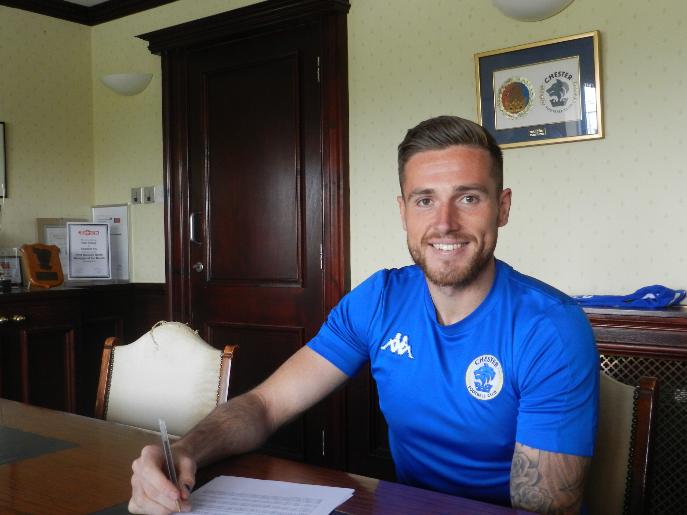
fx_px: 754
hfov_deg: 49.0
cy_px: 258
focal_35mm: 38
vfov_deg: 37.7
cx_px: 344
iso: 400
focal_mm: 6.7
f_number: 4
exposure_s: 1/30
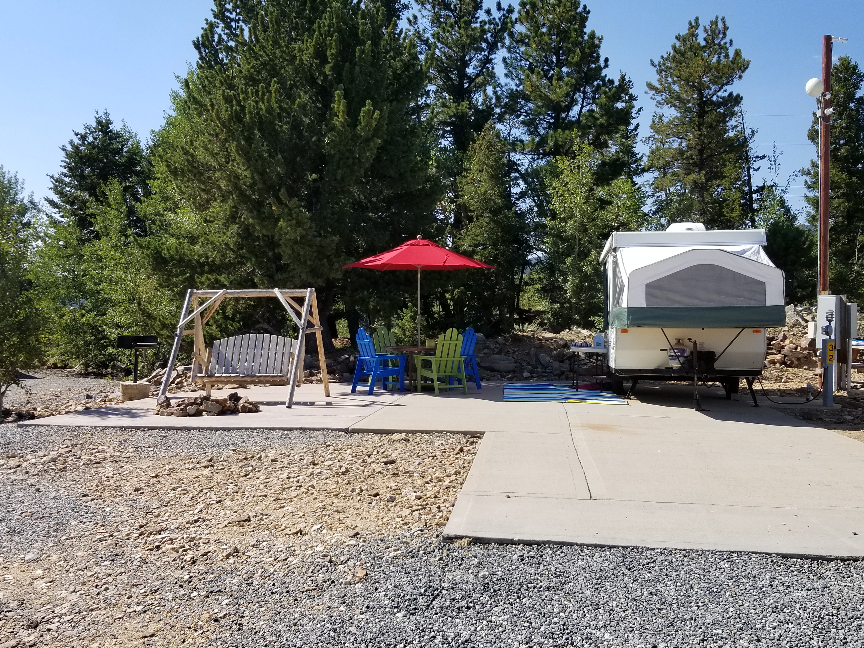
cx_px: 432
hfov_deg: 67.3
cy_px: 324
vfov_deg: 53.1
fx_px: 649
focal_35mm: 26
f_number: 1.7
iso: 50
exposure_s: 1/2347
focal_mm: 4.25
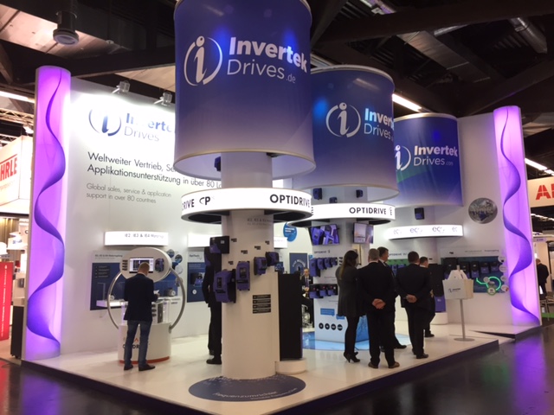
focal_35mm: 29
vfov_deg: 48.2
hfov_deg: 61.7
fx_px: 464
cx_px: 277
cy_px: 208
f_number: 2.2
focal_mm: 4.15
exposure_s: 1/33
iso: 40
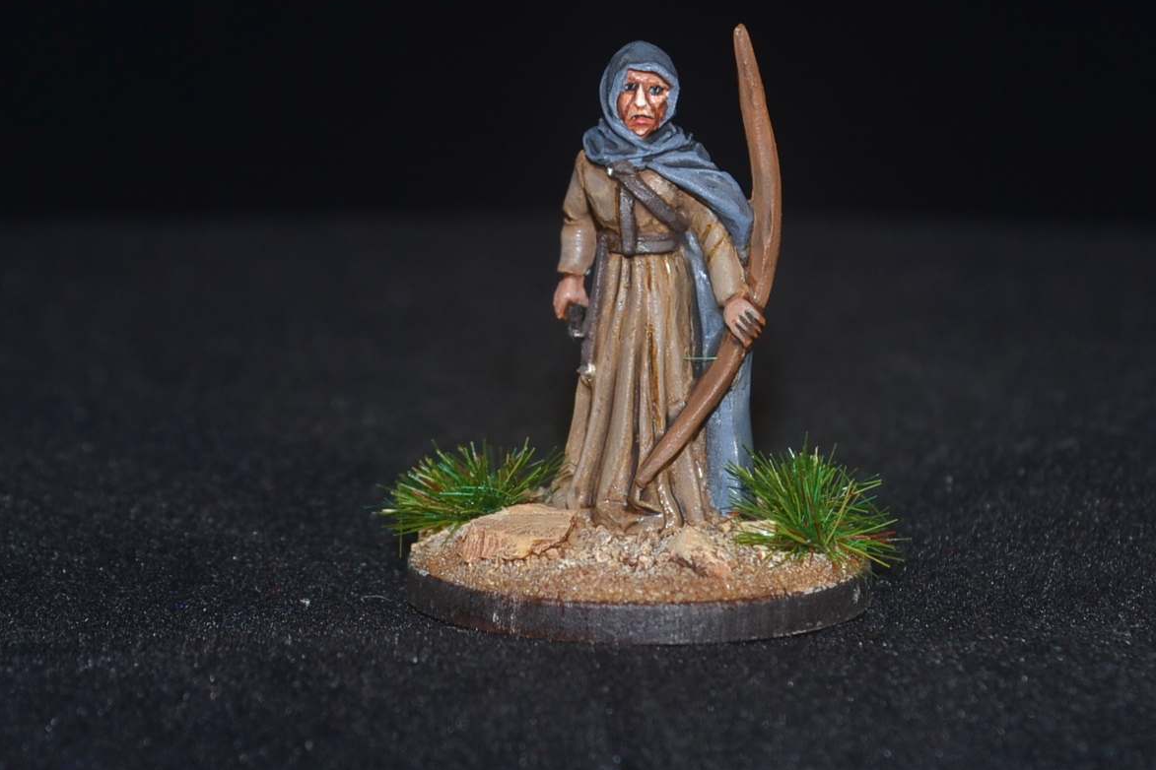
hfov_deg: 12.7
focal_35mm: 162
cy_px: 276
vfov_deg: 8.5
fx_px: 5201
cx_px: 628
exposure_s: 1/60
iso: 100
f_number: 8
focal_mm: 55
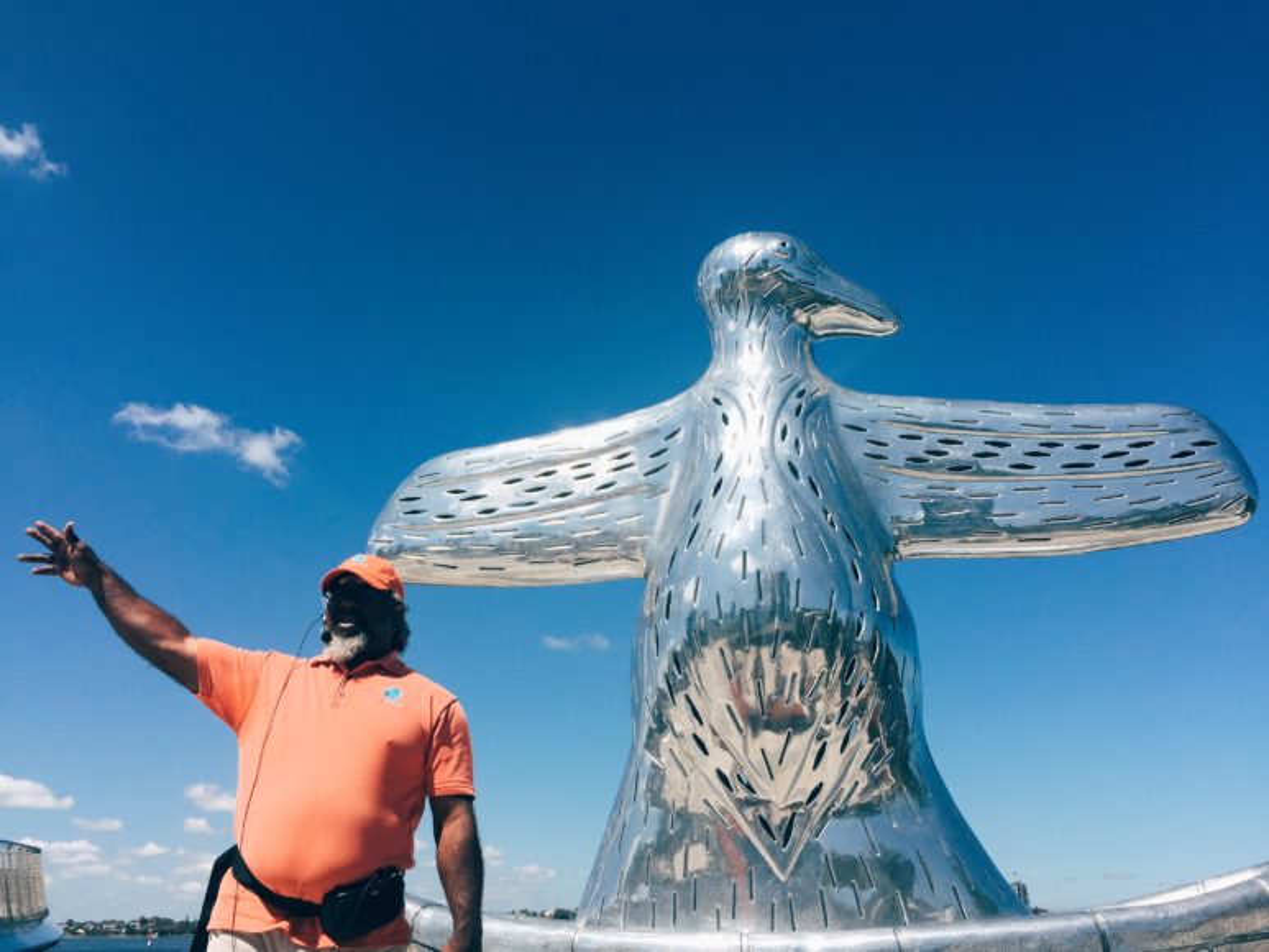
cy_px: 476
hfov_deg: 61.7
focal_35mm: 29
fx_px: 1063
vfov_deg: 48.2
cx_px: 634
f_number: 2.2
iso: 32
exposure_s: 1/2825
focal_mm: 4.15
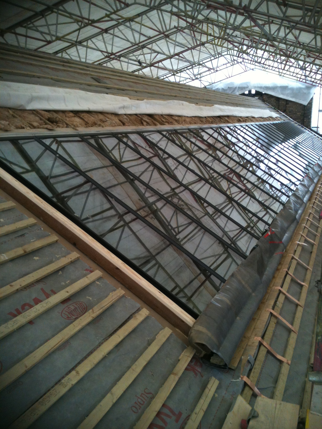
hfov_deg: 40.7
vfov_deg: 52.6
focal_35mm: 35
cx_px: 161
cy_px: 214
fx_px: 434
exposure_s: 1/120
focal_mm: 3.85
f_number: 2.8
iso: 80
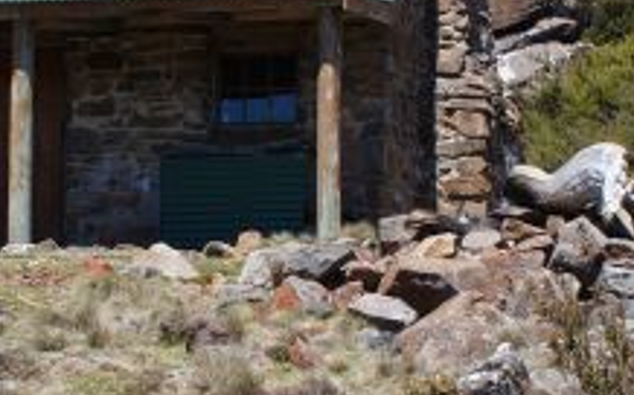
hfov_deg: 14.3
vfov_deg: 9.0
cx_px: 206
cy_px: 174
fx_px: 2521
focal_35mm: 146
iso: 100
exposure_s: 1/200
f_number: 8
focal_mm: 26
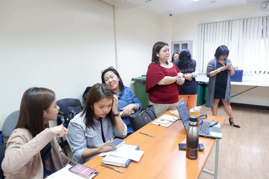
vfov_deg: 55.1
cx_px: 134
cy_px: 90
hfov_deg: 76.1
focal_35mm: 23
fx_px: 172
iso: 1600
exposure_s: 1/34
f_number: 4
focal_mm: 15
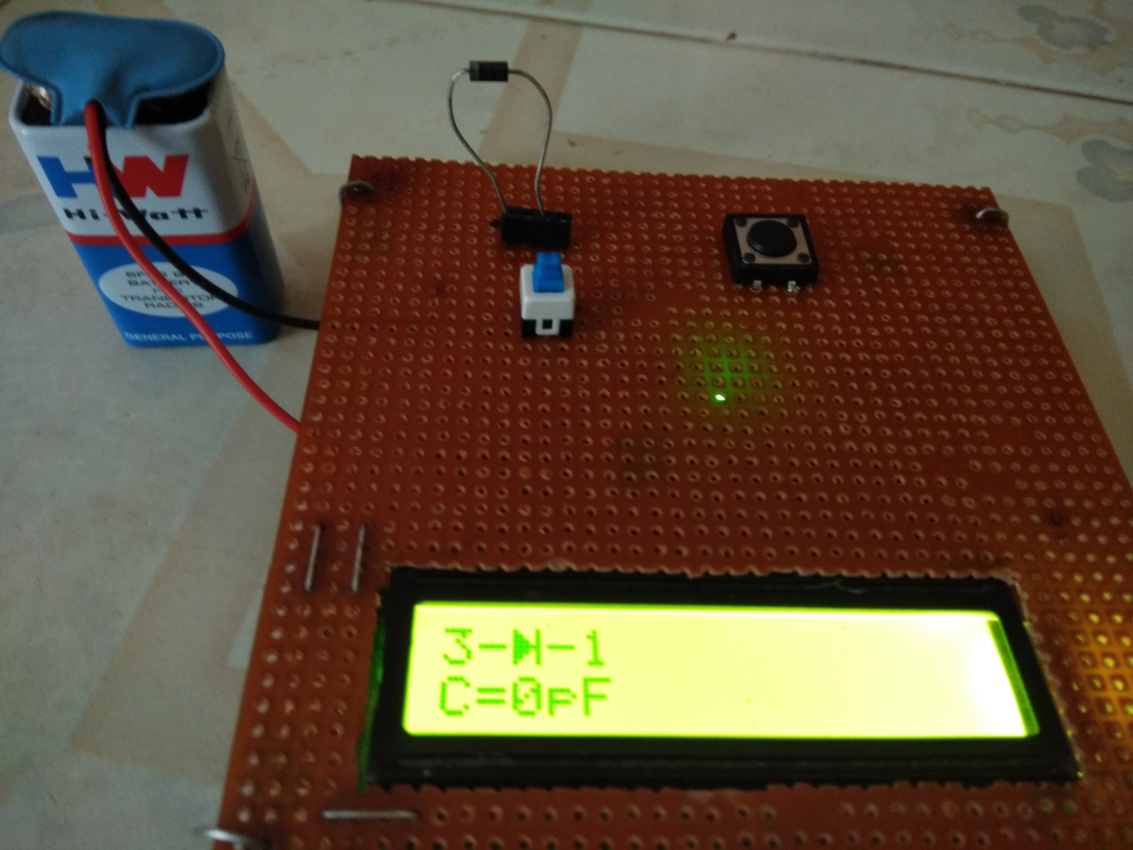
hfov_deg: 79.0
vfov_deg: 63.4
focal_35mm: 21
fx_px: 687
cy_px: 425
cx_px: 566
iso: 640
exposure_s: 1/17
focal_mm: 3.57
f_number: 2
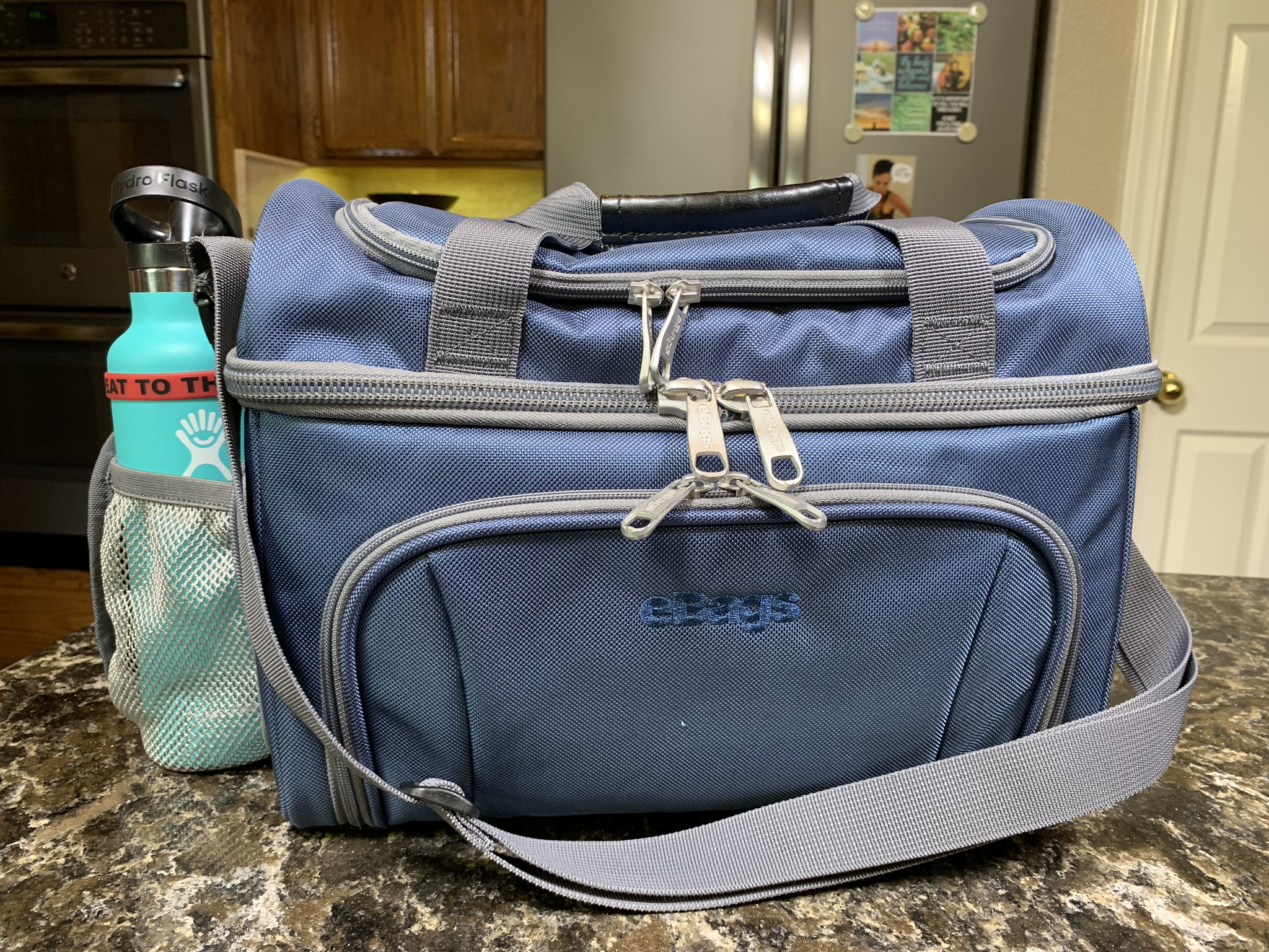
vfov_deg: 53.1
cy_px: 476
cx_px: 634
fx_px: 953
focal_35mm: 26
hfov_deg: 67.3
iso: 64
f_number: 1.8
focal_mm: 4.25
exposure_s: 1/60
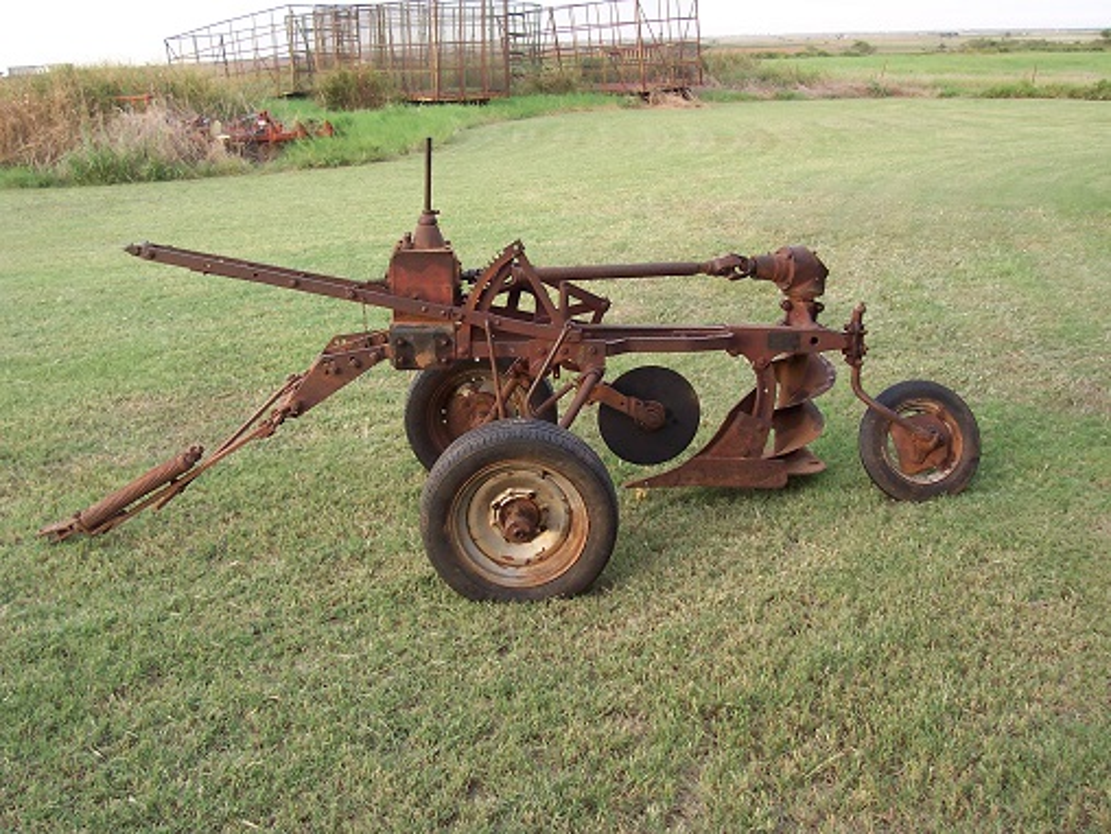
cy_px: 417
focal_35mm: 37
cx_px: 556
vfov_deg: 38.7
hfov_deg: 50.1
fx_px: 1188
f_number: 2.8
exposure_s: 1/125
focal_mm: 5.6
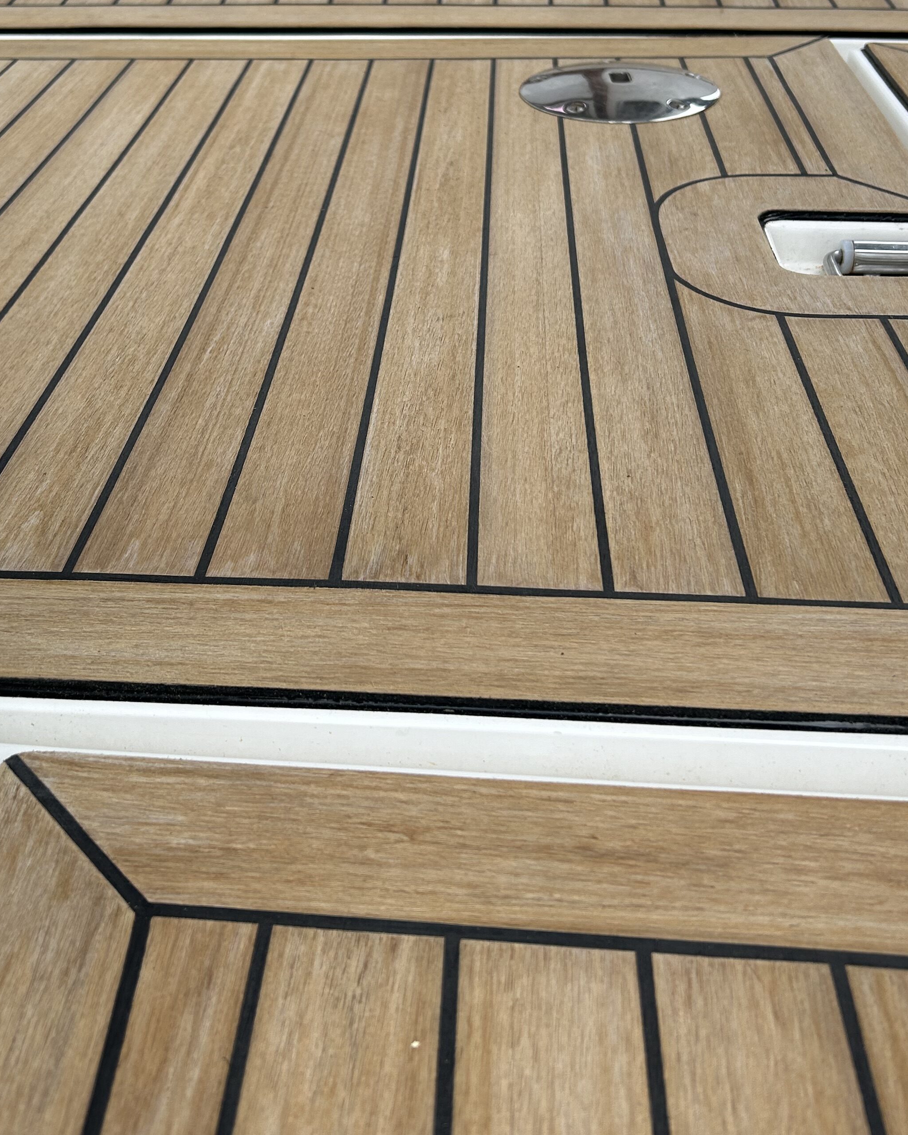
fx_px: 1343
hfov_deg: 37.2
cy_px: 384
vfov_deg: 45.1
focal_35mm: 40
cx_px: 376
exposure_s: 1/221
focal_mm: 5.7
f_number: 1.5
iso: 40
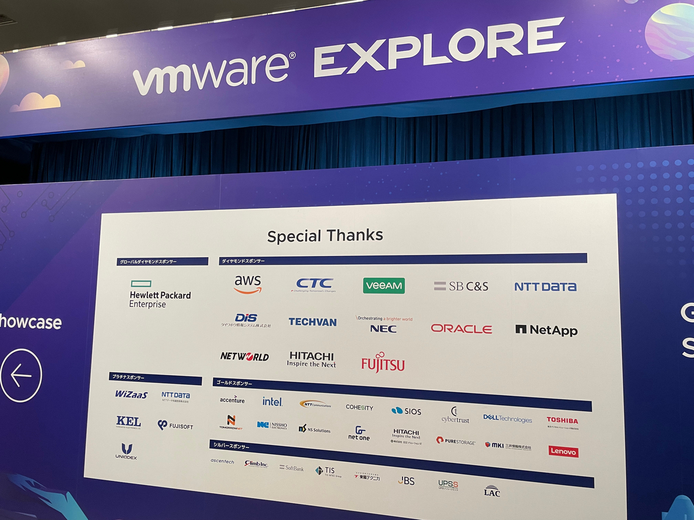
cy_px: 260
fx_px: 521
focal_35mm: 26
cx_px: 347
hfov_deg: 67.3
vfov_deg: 53.1
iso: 80
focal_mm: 4.2
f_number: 1.6
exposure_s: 1/50
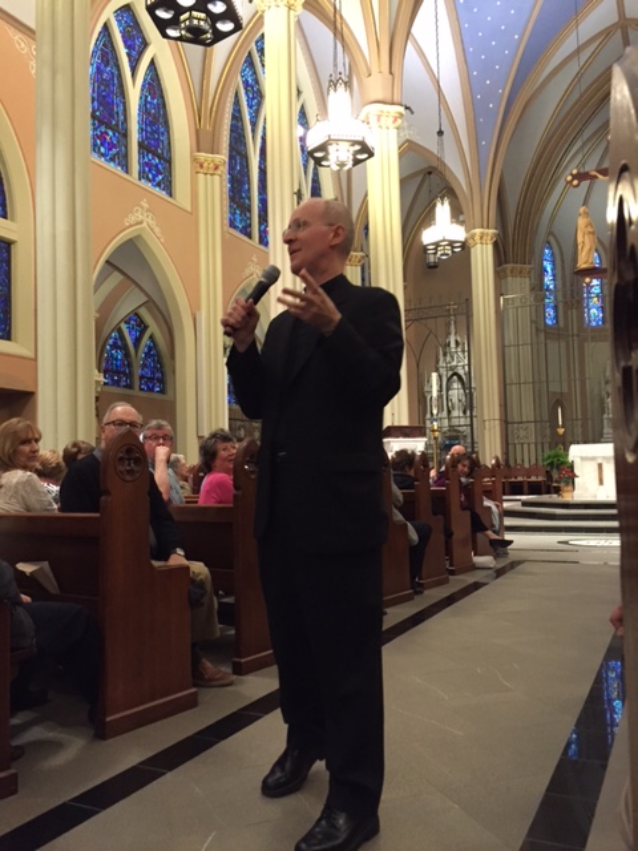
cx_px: 319
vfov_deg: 61.7
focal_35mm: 29
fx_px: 713
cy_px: 426
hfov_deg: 48.2
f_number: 2.2
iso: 320
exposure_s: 1/15
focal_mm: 4.15
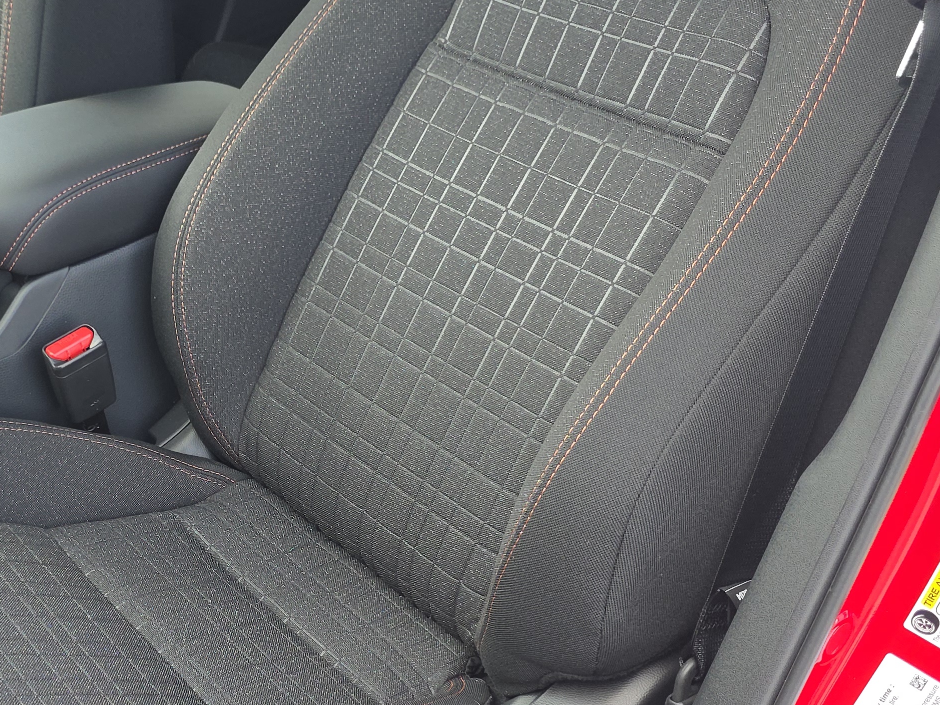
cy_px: 490
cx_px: 215
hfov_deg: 37.8
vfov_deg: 29.4
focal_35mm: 49
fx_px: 1330
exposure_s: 1/180
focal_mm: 6.3
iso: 50
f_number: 1.7
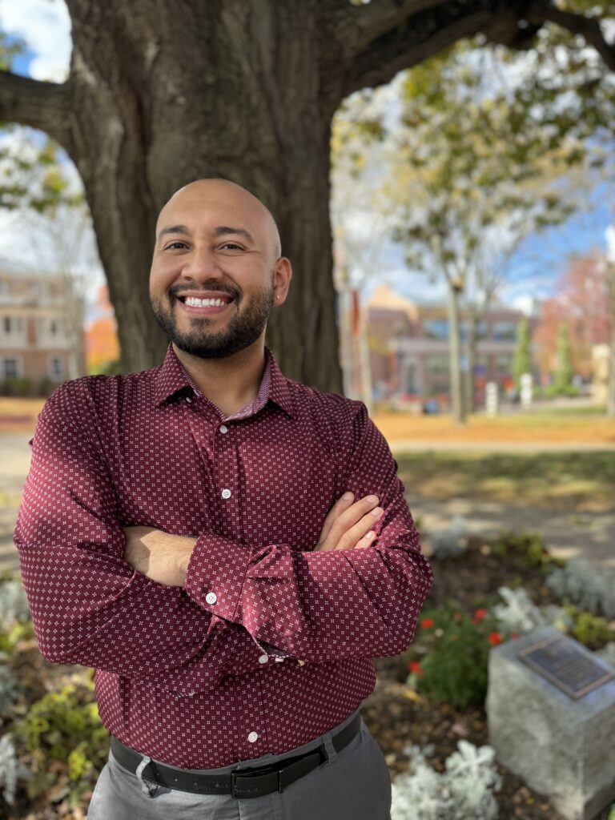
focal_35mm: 24
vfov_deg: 71.6
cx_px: 308
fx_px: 569
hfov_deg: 56.8
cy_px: 410
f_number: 1.78
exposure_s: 1/407
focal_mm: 6.76
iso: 80
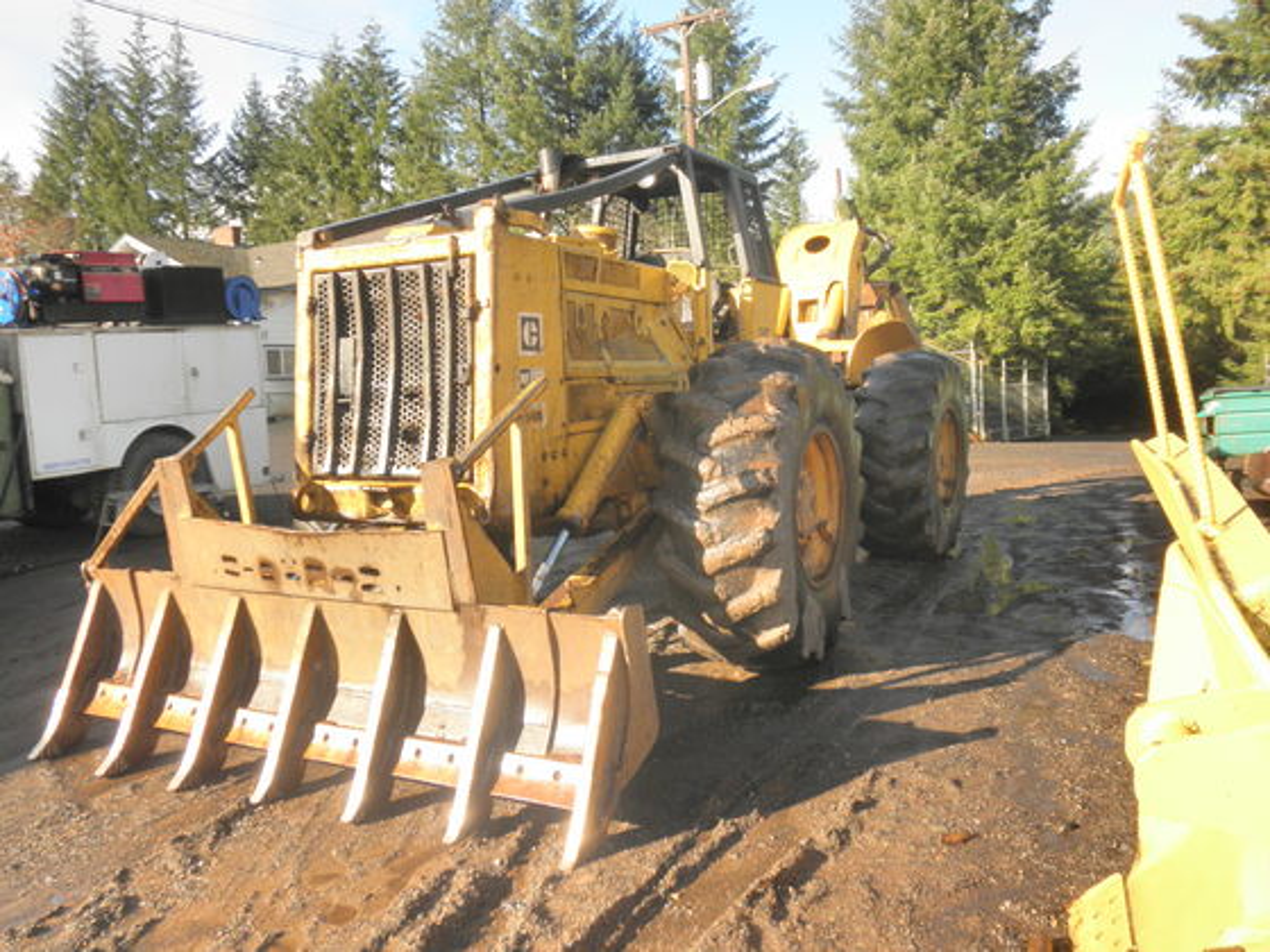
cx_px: 635
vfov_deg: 49.7
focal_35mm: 28
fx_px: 1027
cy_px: 476
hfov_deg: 63.4
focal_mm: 5
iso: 64
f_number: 3
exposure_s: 1/320
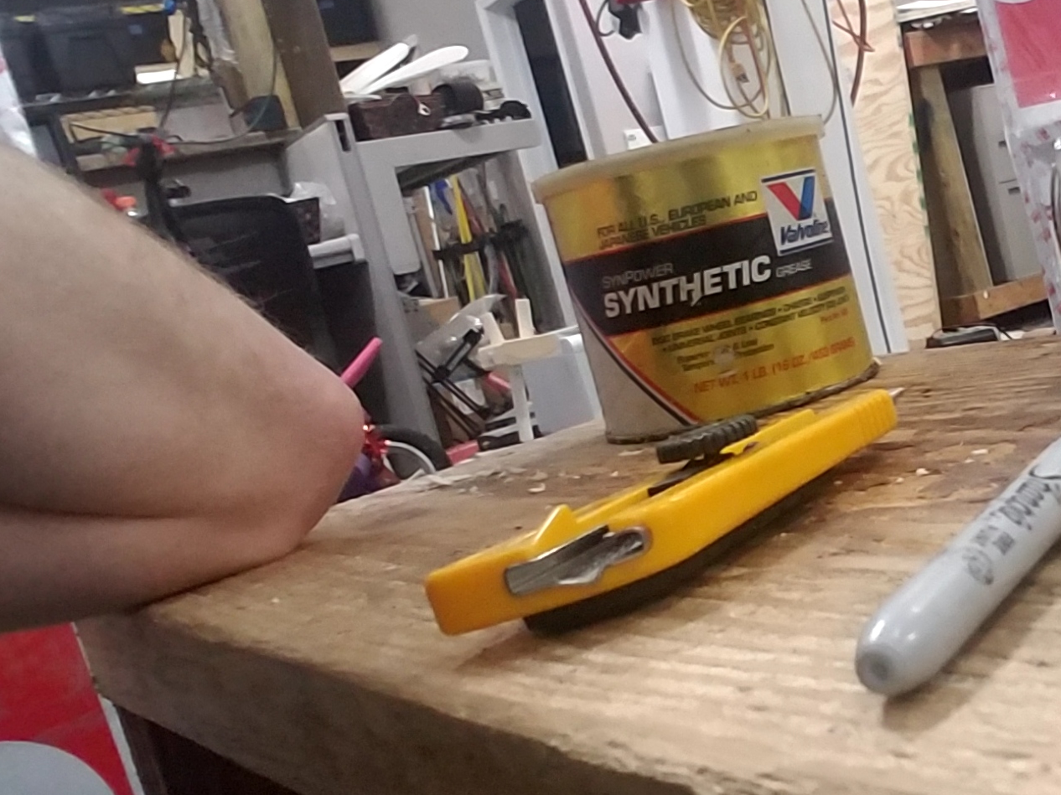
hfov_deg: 40.0
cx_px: 989
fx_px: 1318
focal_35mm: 43
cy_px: 359
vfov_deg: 33.6
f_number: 1.7
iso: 80
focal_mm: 2.1
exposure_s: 1/30
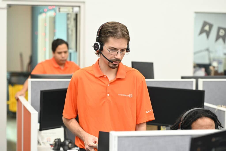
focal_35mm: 105
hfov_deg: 19.5
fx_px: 659
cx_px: 113
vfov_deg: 13.0
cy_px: 76
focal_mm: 105
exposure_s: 1/125
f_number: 4
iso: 1250
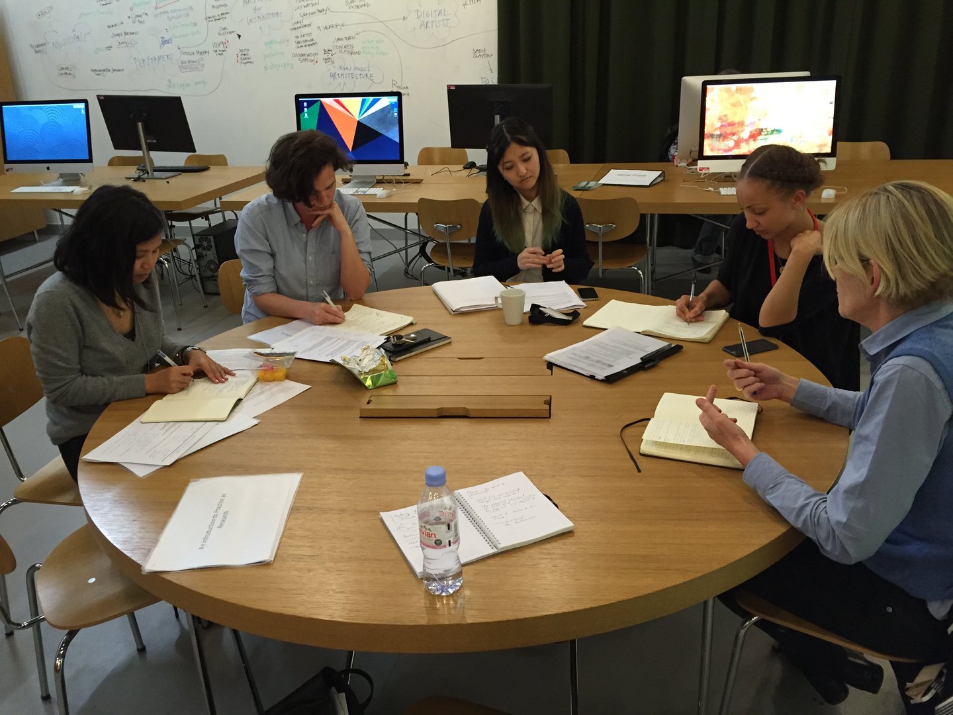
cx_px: 476
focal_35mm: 29
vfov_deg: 48.2
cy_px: 358
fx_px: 798
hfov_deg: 61.7
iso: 160
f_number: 2.2
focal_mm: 4.15
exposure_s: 1/30
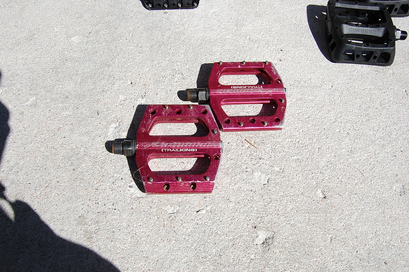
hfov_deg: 57.3
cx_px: 204
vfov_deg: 39.9
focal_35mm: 33
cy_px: 136
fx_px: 375
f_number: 10
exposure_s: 1/400
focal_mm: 22
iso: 200
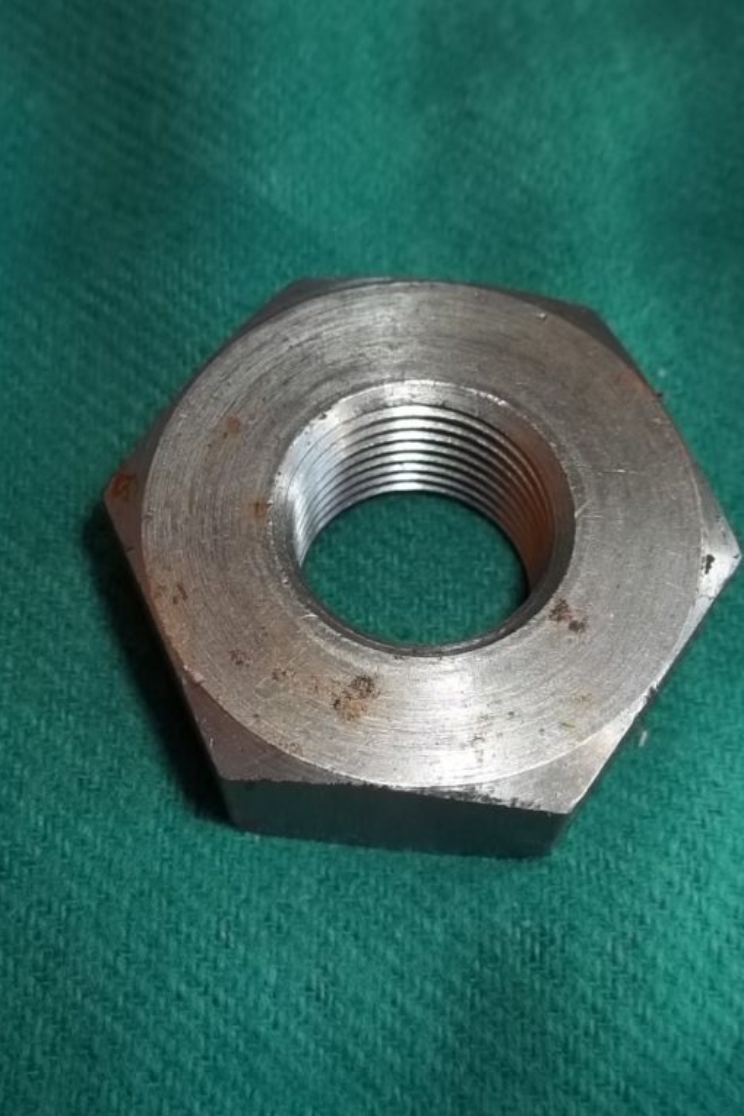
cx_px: 417
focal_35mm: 46
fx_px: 1427
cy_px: 558
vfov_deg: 42.8
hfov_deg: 29.2
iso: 64
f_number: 3.3
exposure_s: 1/30
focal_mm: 5.9
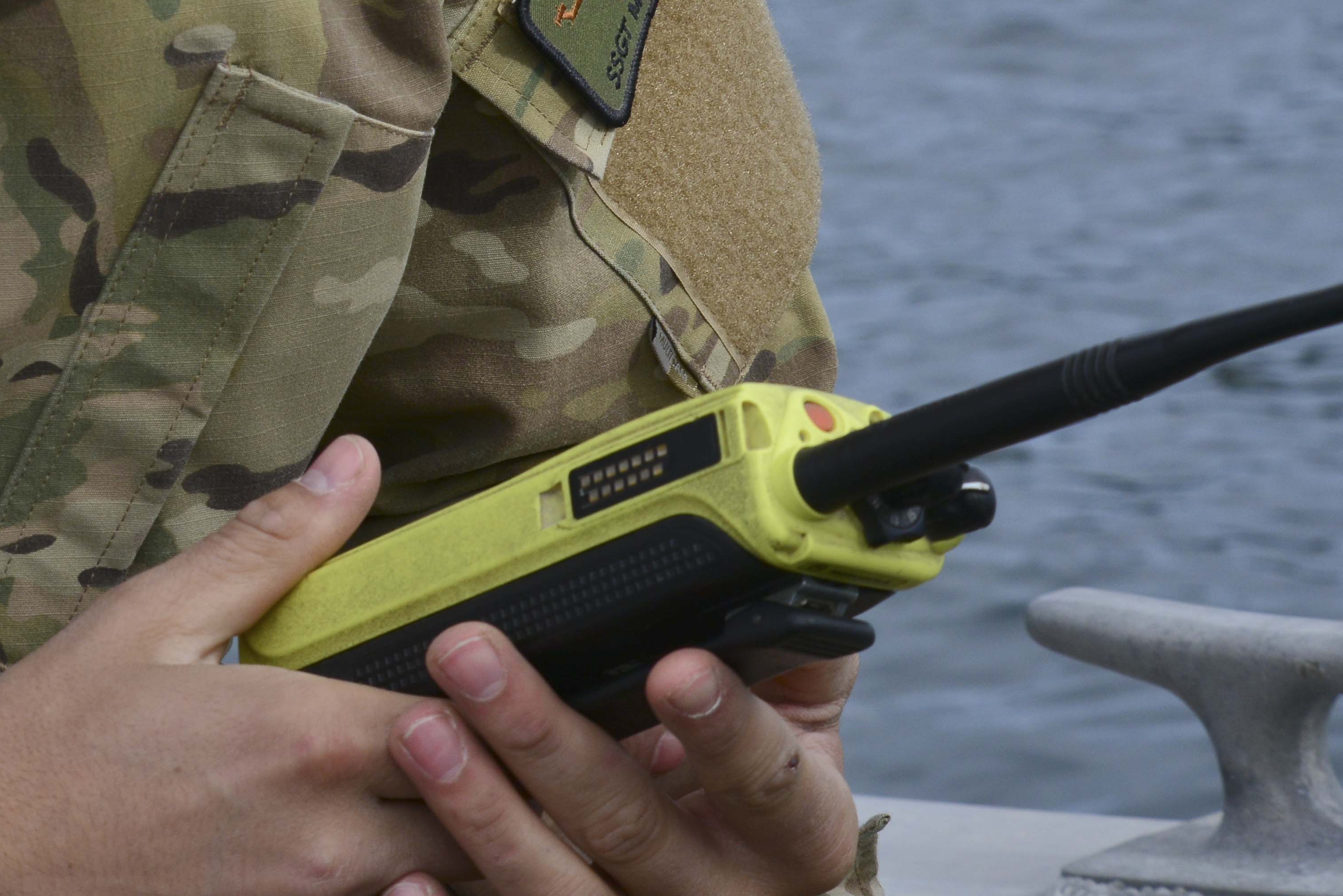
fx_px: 7314
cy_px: -19
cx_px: -38
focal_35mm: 196
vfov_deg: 7.0
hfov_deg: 10.4
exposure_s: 1/500
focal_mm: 80
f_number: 14
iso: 320
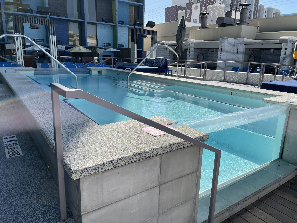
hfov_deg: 67.3
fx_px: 223
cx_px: 148
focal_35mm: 26
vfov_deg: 53.1
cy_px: 112
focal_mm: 4.2
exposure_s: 1/3040
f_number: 1.6
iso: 32
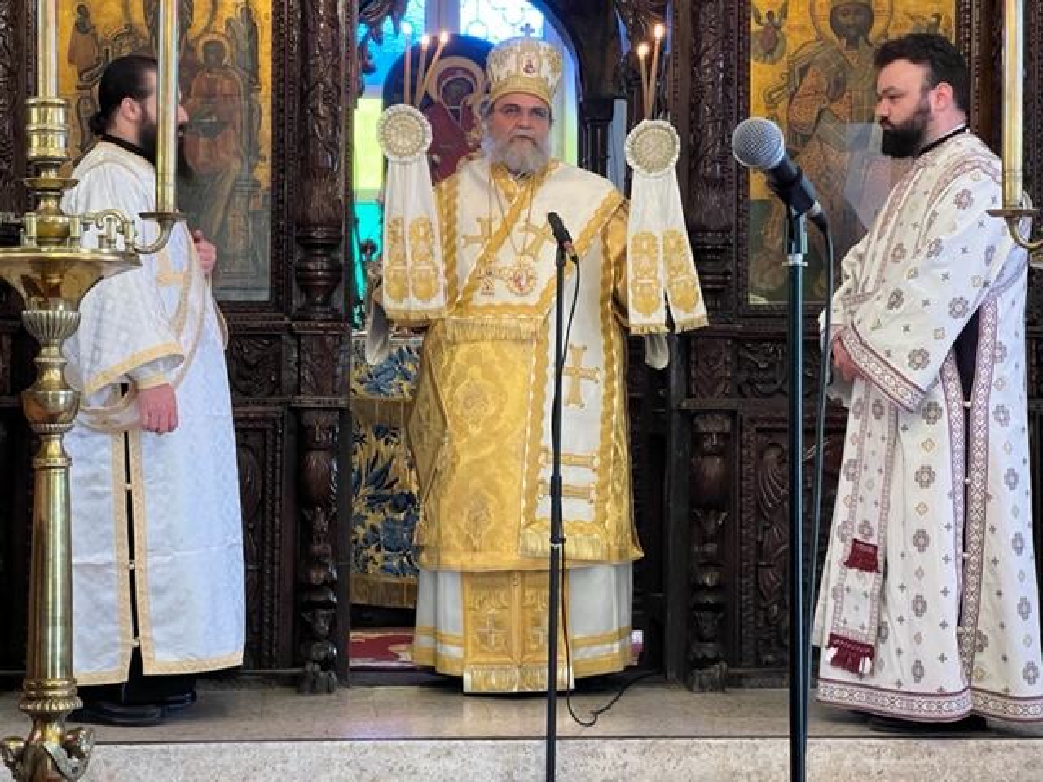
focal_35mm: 77
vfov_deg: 19.1
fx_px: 2320
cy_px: 391
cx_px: 522
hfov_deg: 25.3
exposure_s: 1/50
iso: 640
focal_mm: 9
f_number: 2.8
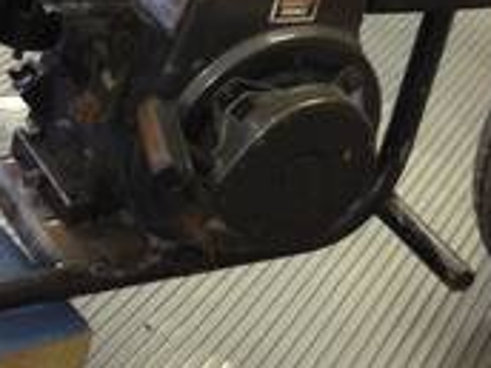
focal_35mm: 115
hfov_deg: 16.8
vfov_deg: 12.5
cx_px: 9
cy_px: -103
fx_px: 1631
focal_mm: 4.13
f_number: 2.4
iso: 125
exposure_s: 1/20
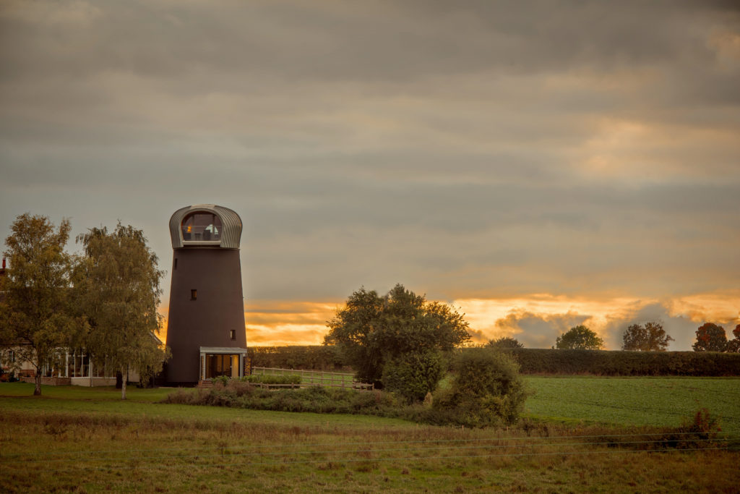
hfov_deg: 12.5
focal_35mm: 165
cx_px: 370
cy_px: 247
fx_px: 3392
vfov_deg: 8.3
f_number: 11
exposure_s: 1/80
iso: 64
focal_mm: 165
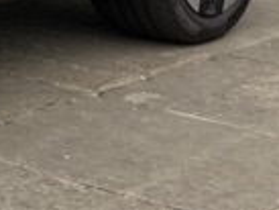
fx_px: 1573
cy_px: -182
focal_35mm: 195
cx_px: -576
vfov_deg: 7.4
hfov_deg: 8.4
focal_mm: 5.7
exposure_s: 1/121
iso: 64
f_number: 1.5
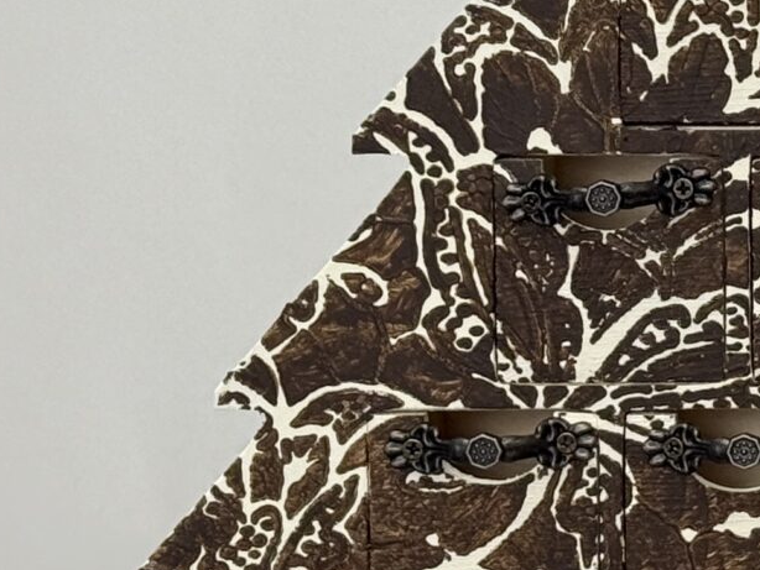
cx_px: 1056
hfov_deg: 9.7
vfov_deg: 7.4
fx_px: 4393
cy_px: 268
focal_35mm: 200
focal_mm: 6.76
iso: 64
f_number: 1.78
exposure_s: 1/120
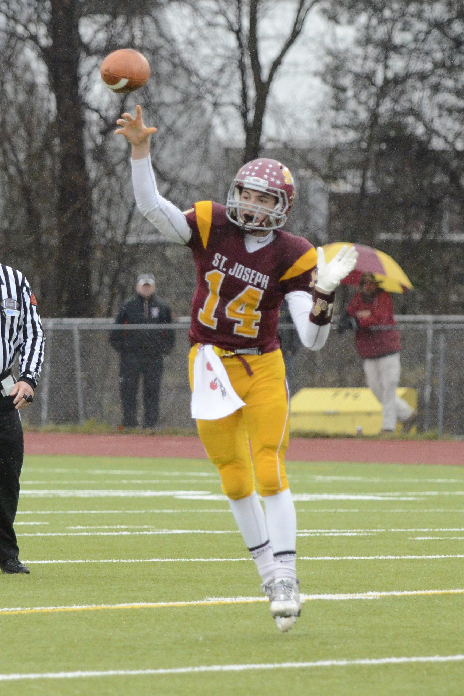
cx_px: 232
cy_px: 348
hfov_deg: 7.0
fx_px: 3770
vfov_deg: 10.5
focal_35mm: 195
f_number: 2.8
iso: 3200
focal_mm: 130
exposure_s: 1/4000
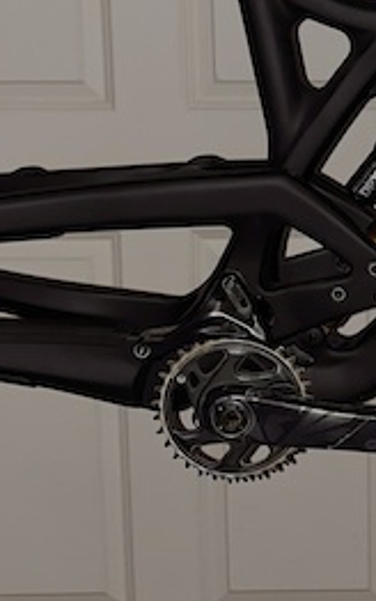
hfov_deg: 15.1
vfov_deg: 24.3
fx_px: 1376
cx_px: 442
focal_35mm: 84
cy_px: 131
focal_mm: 5.1
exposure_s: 1/4
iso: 50
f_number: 1.6
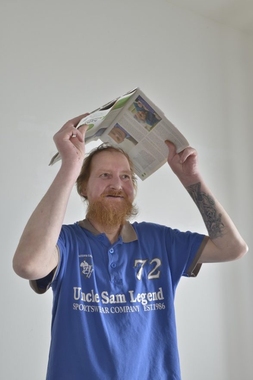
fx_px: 337
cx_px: 126
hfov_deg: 41.1
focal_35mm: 32
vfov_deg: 58.7
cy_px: 190
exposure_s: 1/125
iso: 200
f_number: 16
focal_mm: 32
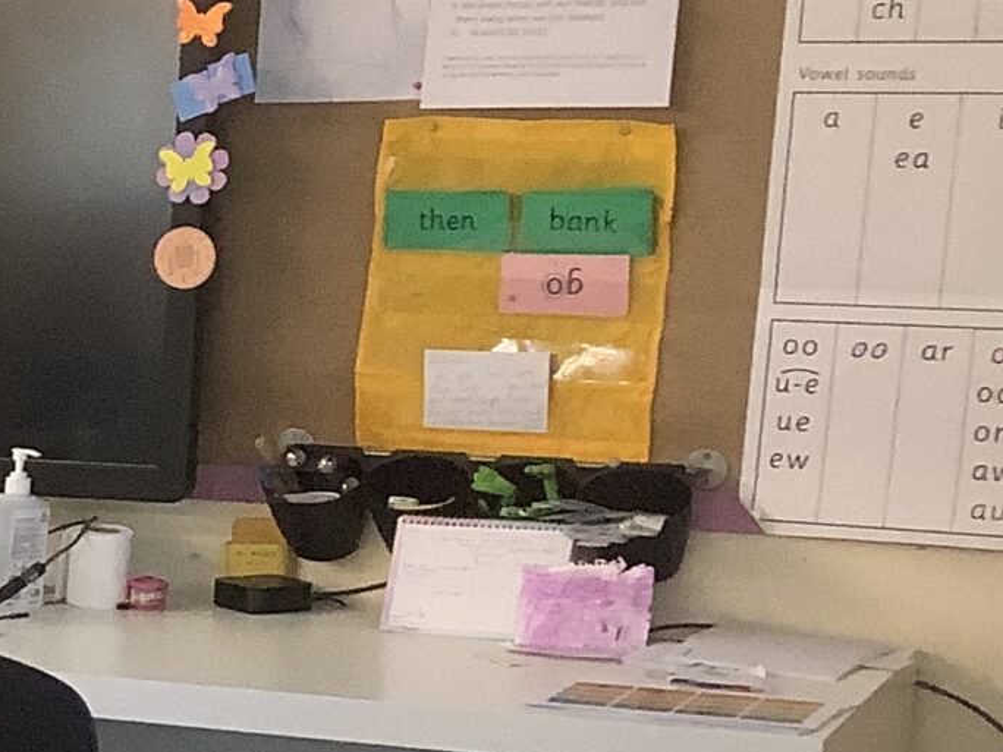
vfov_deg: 12.5
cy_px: 844
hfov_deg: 14.6
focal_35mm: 116
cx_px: -871
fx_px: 3361
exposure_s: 1/50
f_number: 2.4
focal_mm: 3.3
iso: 100
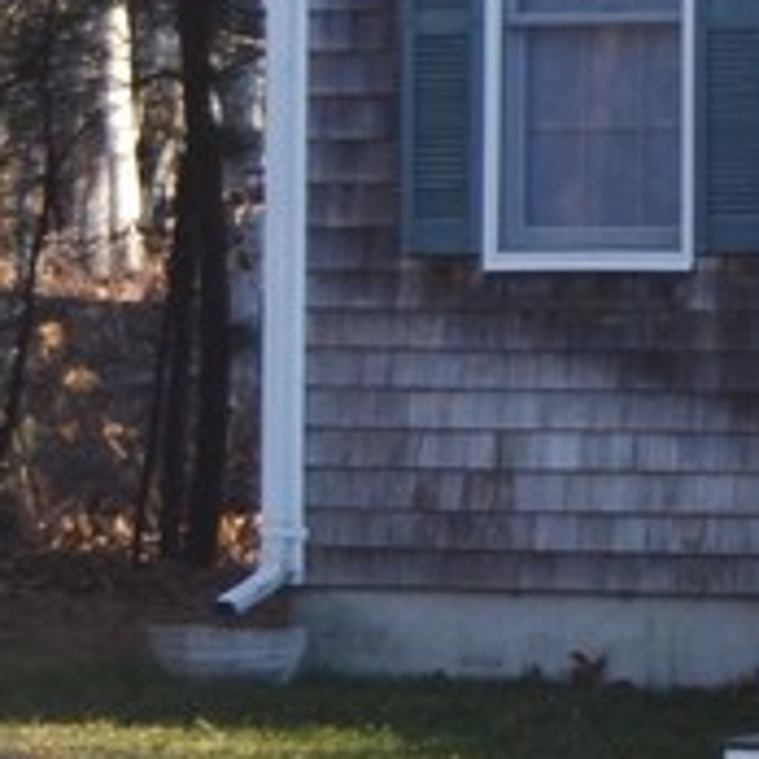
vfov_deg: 5.9
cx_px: 2207
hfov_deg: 5.6
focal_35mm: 295
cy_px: -484
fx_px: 7318
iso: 100
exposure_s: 1/200
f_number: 4.5
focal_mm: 28
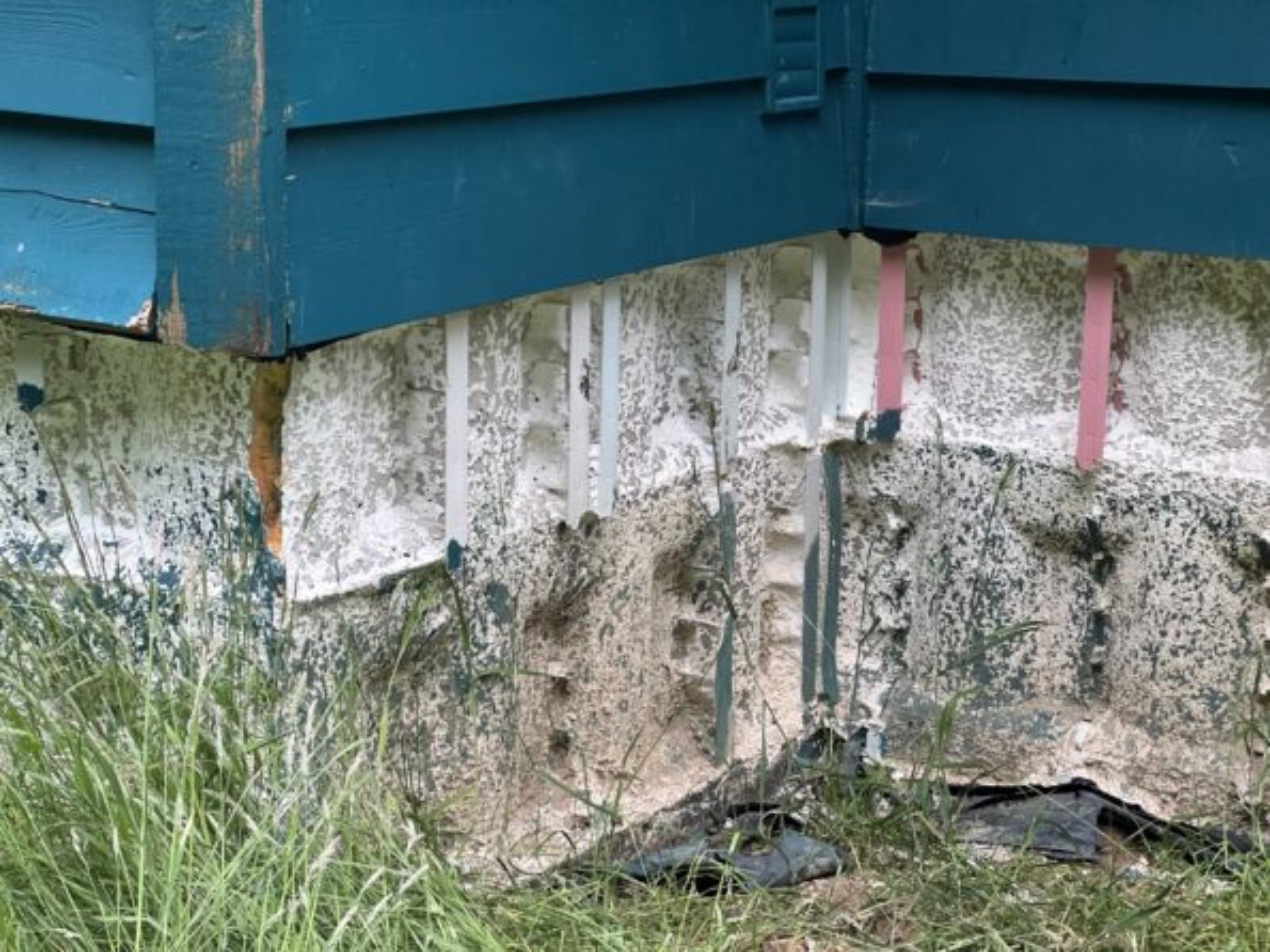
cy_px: 476
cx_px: 635
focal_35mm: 77
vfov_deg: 19.1
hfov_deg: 25.3
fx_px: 2824
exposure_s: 1/60
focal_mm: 9
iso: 500
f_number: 2.8
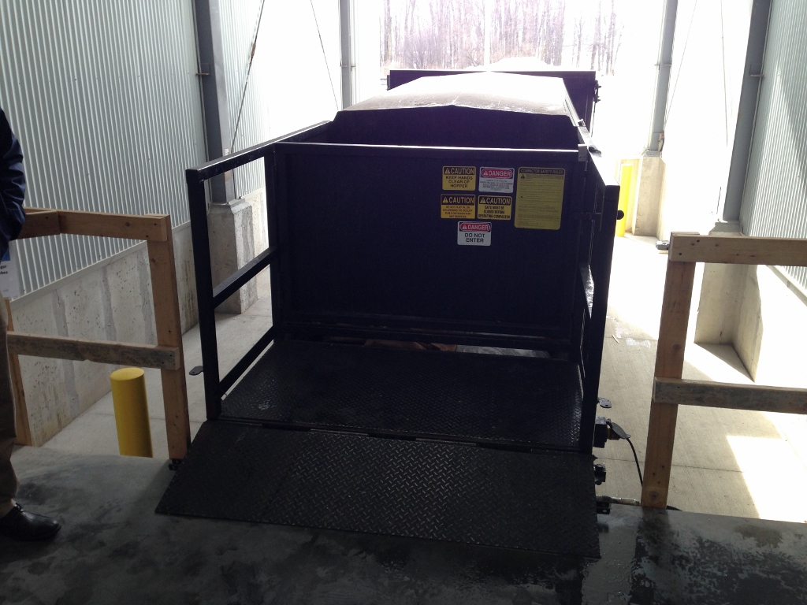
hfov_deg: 55.4
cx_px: 404
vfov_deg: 42.9
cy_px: 302
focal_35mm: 33
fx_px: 769
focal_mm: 4.12
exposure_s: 1/121
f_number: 2.4
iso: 50
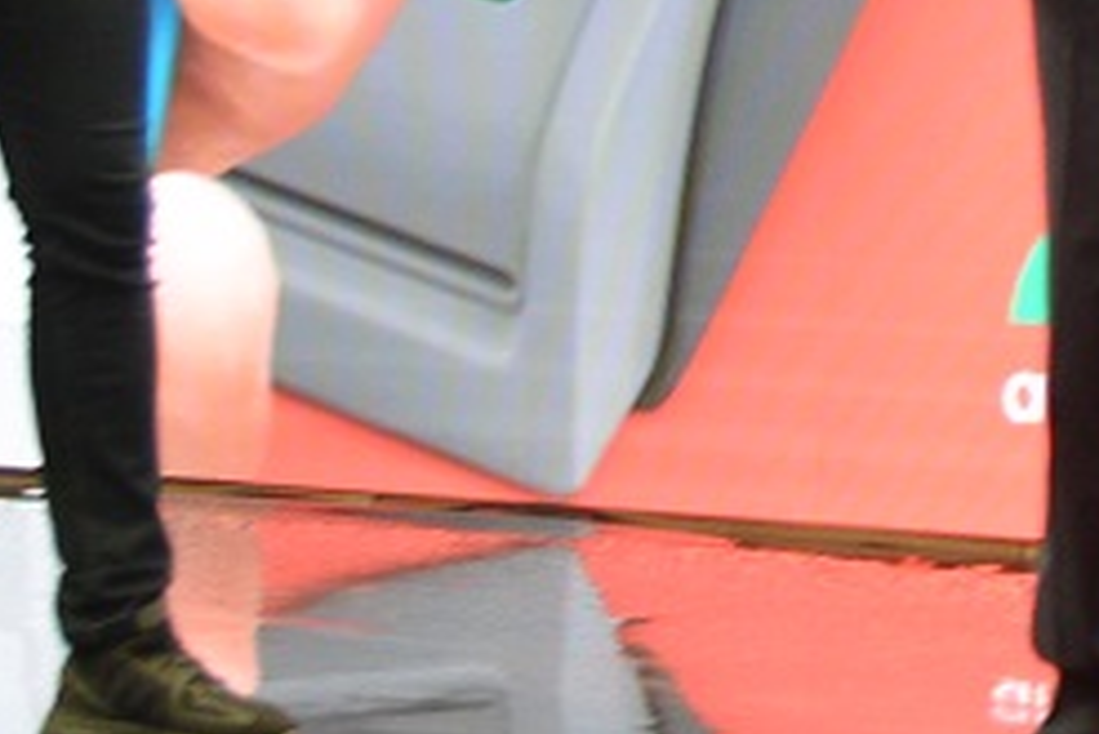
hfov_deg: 7.0
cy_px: -787
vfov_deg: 4.9
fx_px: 8461
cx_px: 2621
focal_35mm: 277
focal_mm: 38
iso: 800
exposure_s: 1/60
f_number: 4
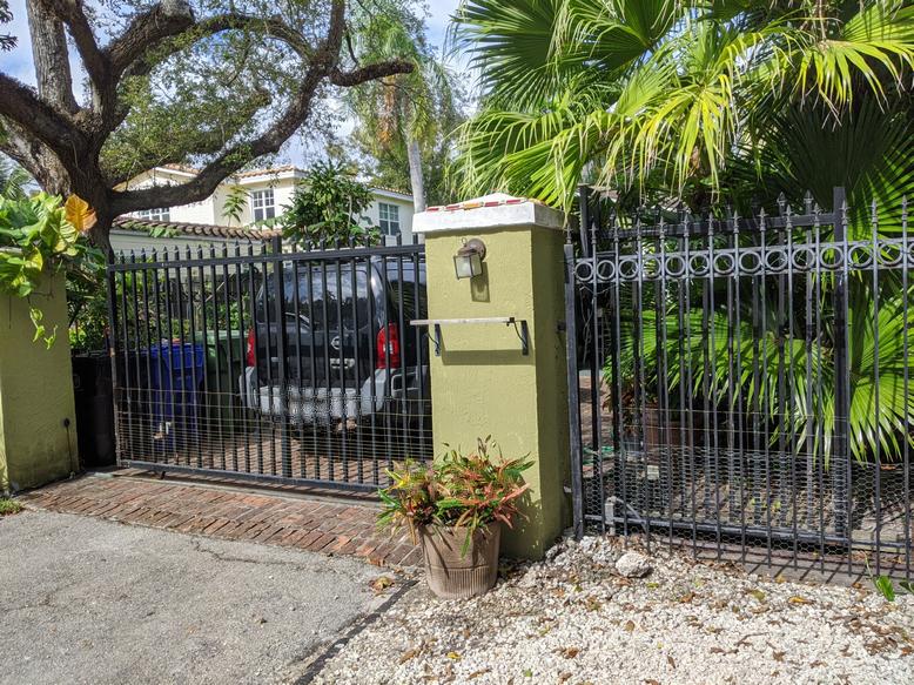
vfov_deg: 51.3
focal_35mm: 27
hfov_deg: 65.3
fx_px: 713
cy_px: 342
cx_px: 457
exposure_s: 1/2611
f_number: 1.8
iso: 59
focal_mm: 4.44
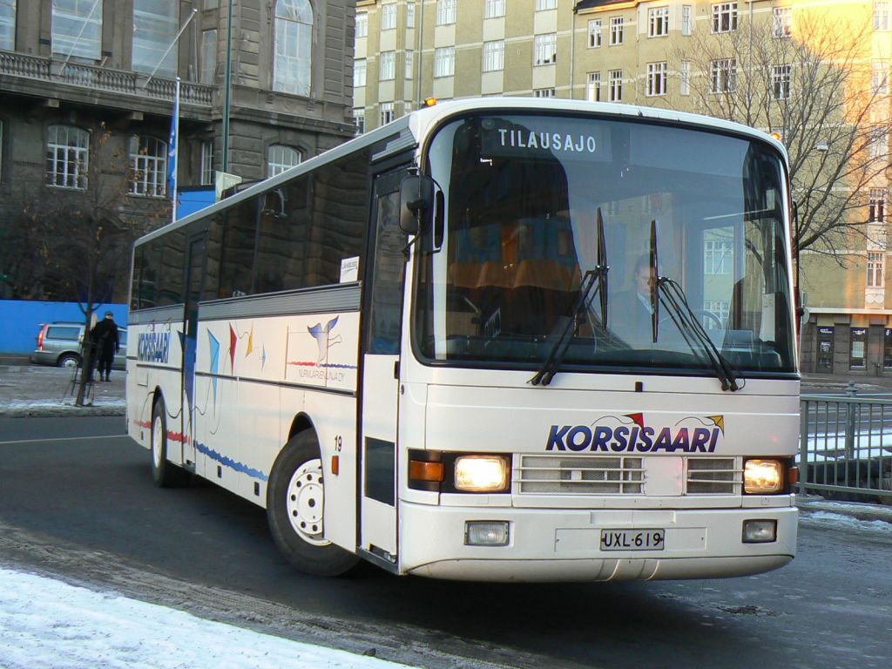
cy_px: 334
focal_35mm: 57
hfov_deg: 33.8
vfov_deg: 25.7
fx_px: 1469
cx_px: 446
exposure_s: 1/40
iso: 80
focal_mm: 7
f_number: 2.8
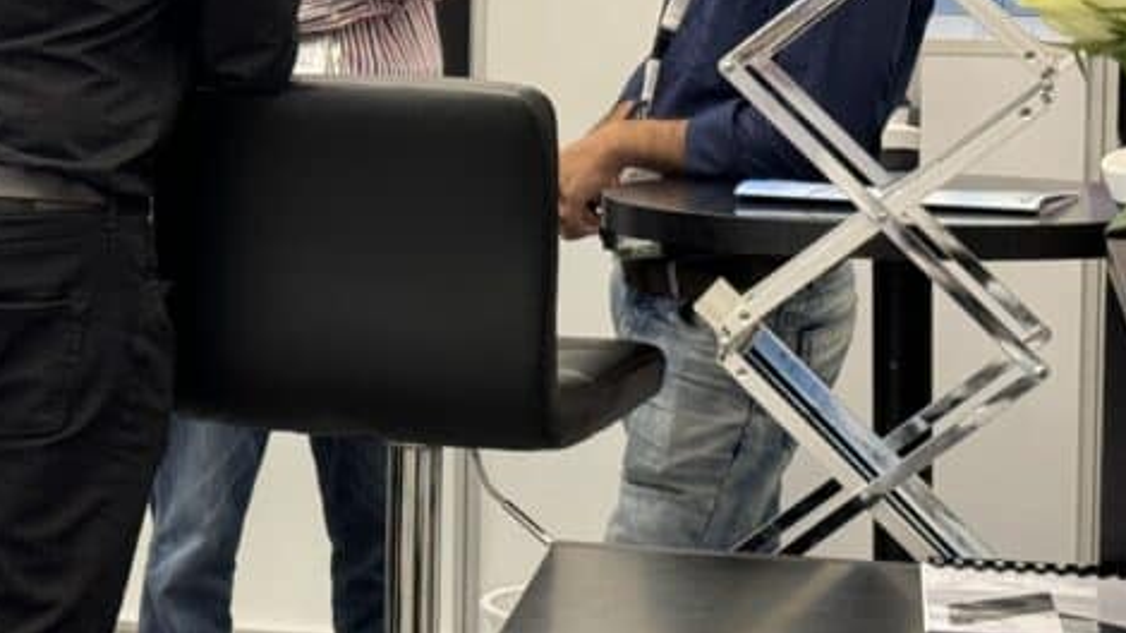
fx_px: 3403
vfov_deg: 10.6
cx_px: 101
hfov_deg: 18.5
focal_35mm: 114
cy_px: 101
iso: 200
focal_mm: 6.86
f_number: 1.78
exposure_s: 1/50
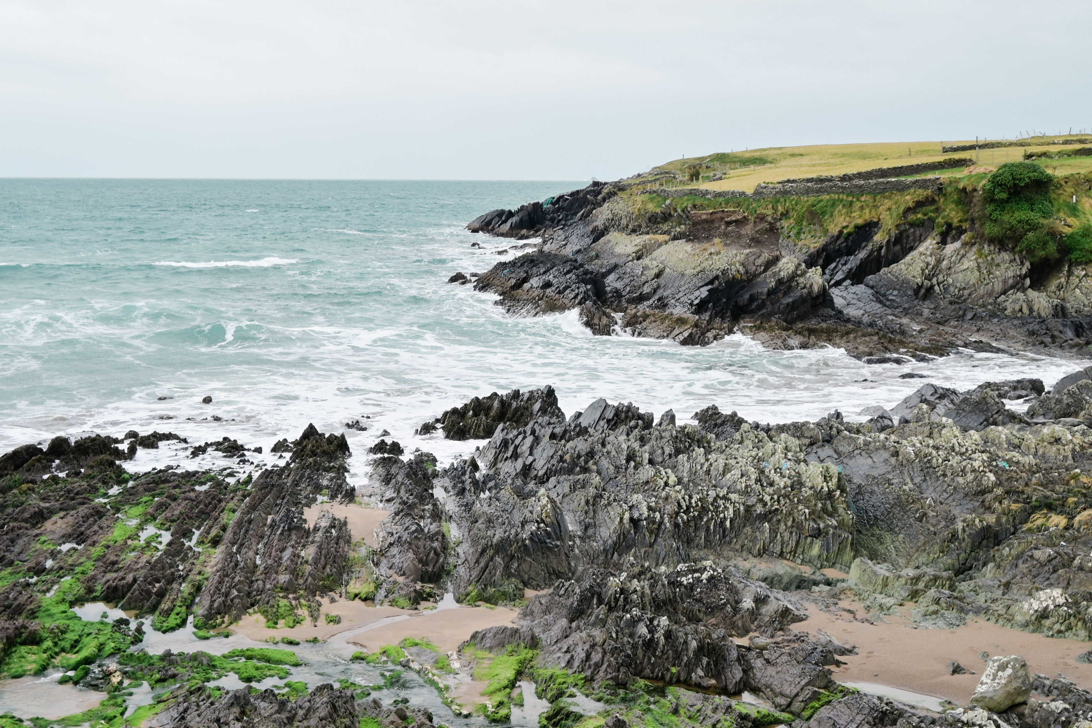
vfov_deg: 25.1
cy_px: 364
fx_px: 1638
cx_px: 546
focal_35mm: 54
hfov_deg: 36.9
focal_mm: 36
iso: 125
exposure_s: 1/160
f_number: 5.3
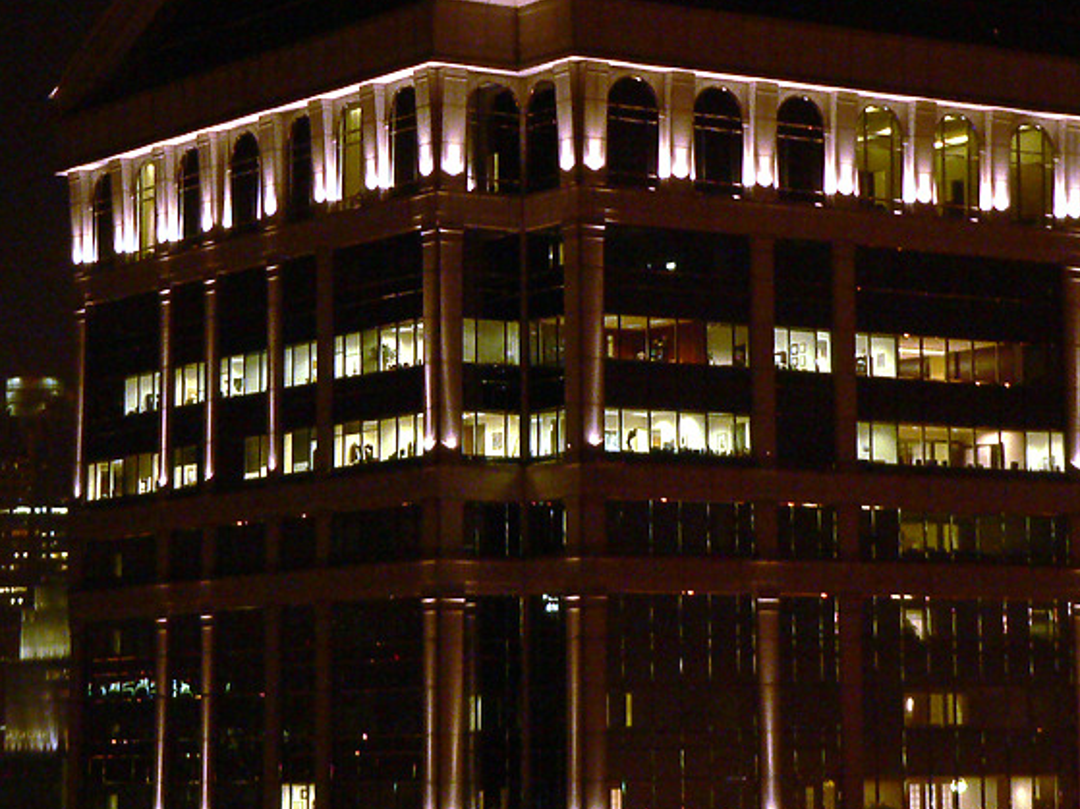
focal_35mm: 116
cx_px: 668
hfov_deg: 17.0
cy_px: 298
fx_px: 3618
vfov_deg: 12.8
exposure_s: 1/4
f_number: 2.8
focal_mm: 12
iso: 200
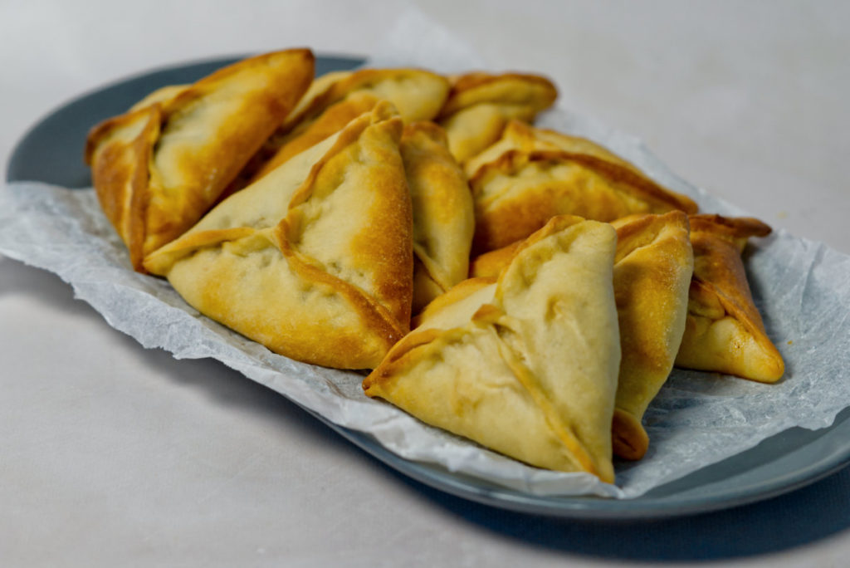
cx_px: 425
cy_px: 284
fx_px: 3189
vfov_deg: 10.2
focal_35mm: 135
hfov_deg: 15.2
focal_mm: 90
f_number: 4
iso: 400
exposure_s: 1/100
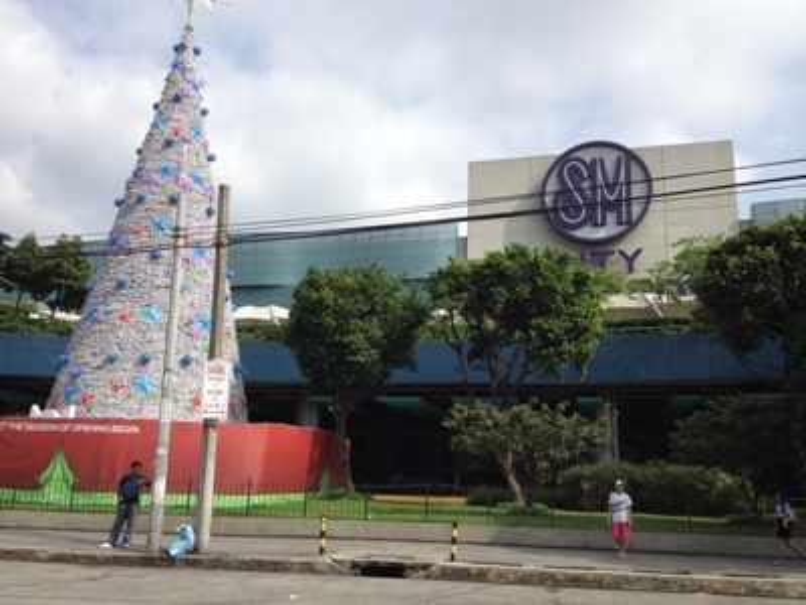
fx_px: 815
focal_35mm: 35
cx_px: 403
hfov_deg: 52.6
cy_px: 302
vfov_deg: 40.7
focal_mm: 4.28
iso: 50
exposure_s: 1/1623
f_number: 2.4
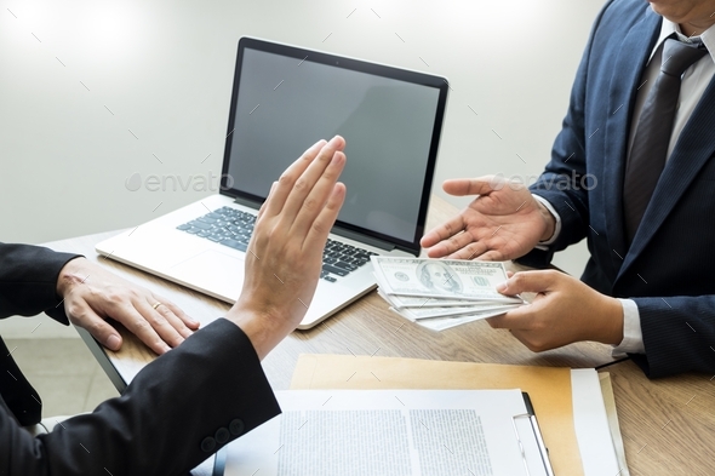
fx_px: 1013
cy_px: 238
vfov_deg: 26.5
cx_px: 358
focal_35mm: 51
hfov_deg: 38.9
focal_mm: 34.3
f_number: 3.6
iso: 250
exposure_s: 1/80
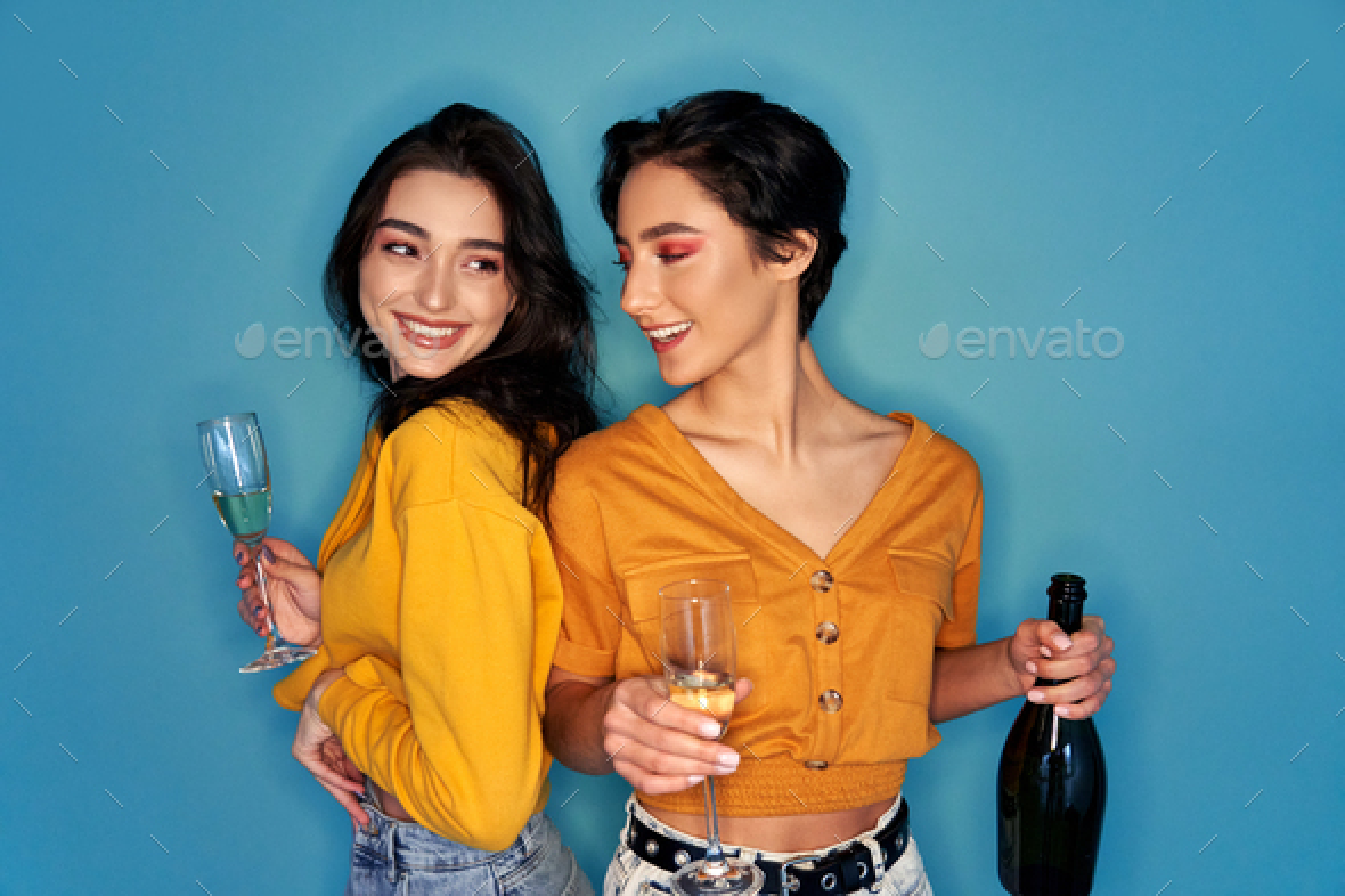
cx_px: 672
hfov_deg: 57.2
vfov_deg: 39.9
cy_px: 448
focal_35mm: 33
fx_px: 1232
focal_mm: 33
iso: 2500
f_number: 4
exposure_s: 1/160
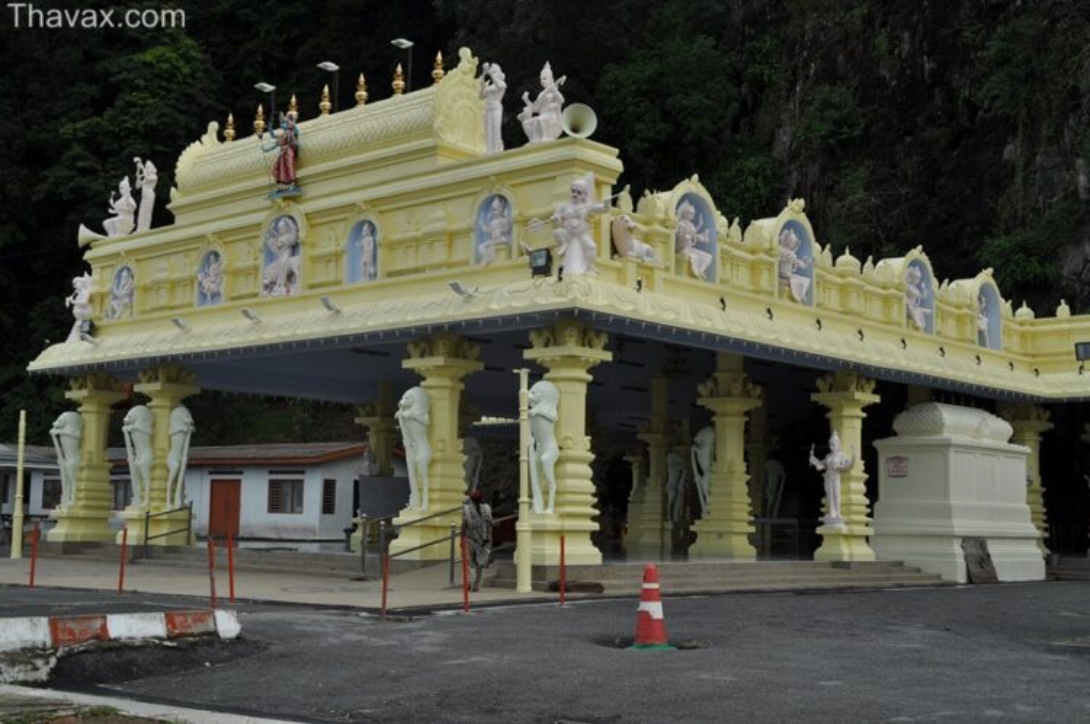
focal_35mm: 48
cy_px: 362
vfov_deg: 28.0
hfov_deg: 41.2
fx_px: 1451
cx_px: 545
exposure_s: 1/320
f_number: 9
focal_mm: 32
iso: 200
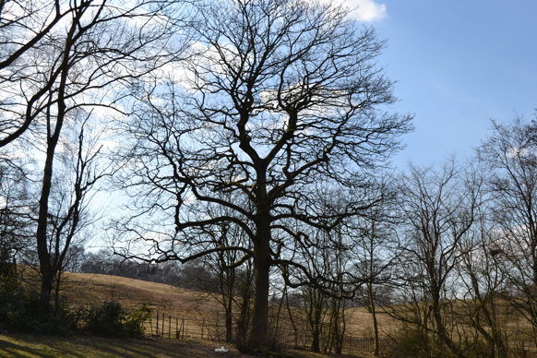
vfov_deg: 28.1
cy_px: 179
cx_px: 268
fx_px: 716
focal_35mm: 48
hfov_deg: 41.1
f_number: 8
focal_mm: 32
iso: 100
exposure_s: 1/250
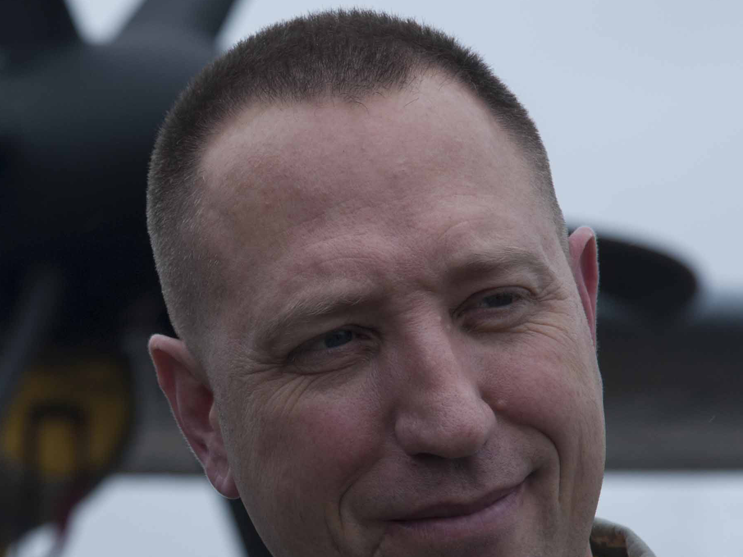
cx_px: 83
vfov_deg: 5.5
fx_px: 5816
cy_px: 441
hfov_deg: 7.3
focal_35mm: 271
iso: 200
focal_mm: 120
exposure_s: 1/320
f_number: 9
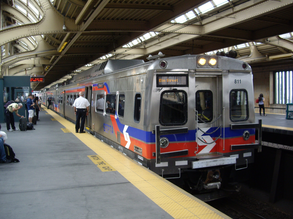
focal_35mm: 38
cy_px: 110
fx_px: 322
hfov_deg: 49.0
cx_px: 146
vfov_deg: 37.7
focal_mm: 7.9
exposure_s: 1/80
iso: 200
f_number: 2.8
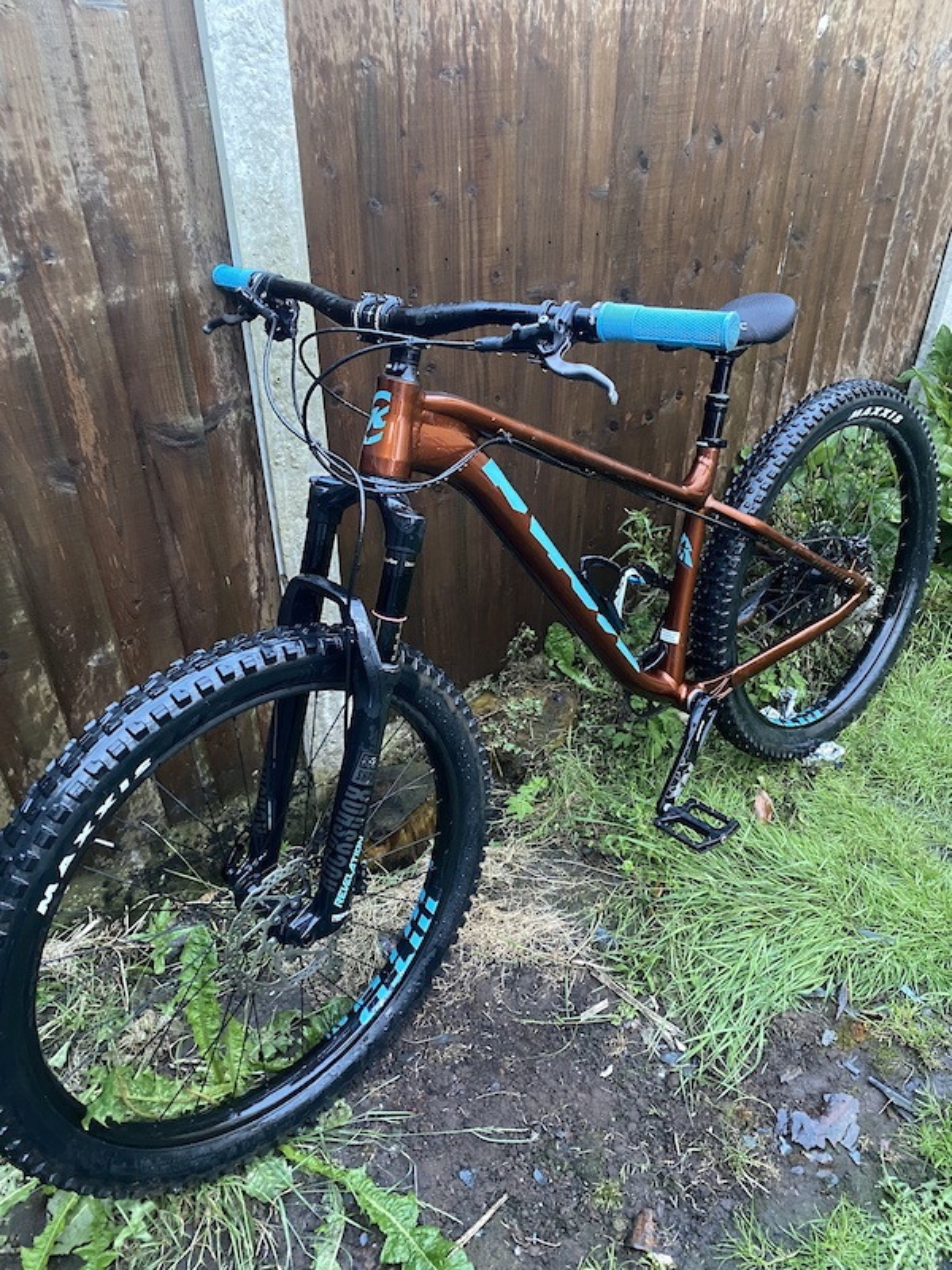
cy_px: 635
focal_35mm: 26
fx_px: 953
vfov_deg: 67.3
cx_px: 476
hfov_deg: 53.1
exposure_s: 1/33
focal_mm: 4.25
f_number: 1.8
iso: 640
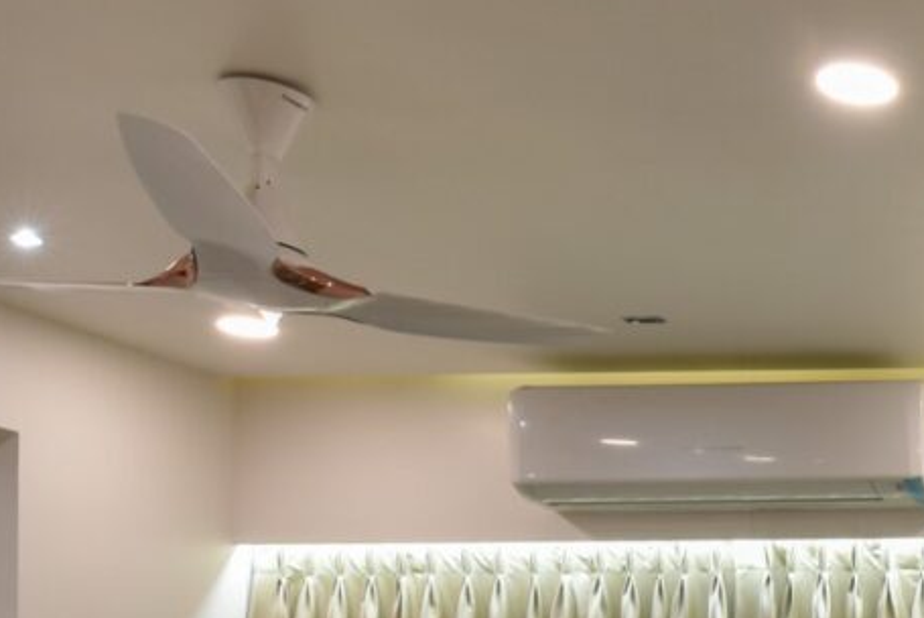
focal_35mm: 63
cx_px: 1371
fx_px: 1618
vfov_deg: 19.8
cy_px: 814
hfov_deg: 24.8
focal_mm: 14
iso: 400
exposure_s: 1/5
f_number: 16
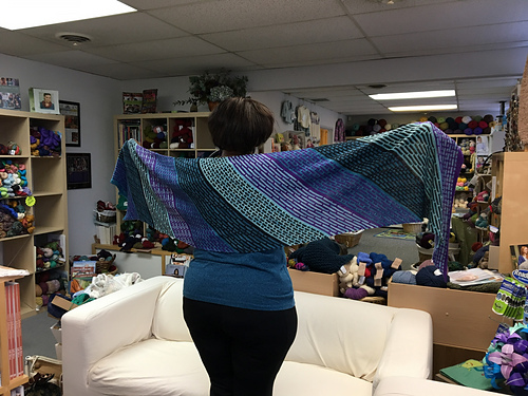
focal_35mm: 29
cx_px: 264
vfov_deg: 48.2
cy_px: 198
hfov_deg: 61.7
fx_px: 442
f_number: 2.2
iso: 40
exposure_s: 1/30
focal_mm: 4.15
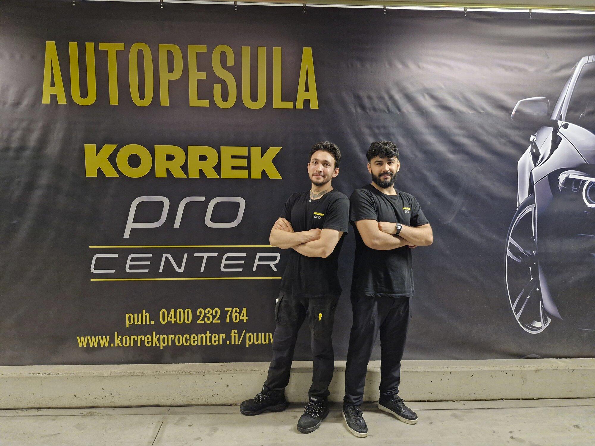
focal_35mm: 23
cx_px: 298
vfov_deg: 58.9
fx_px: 395
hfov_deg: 73.9
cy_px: 223
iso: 800
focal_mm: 5.54
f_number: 1.8
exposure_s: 1/50
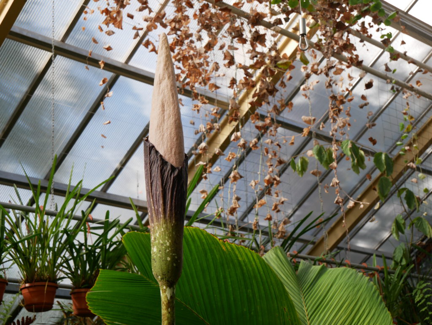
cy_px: 162
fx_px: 799
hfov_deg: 30.3
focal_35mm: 64
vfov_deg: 22.9
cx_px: 216
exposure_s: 1/200
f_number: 5.6
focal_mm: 32
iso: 200
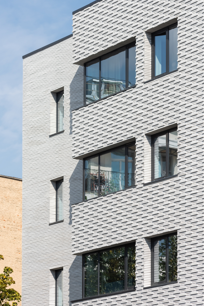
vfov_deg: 12.7
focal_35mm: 162
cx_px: 106
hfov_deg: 8.5
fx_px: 1376
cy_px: 138
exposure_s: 1/800
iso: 200
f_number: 9
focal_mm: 135
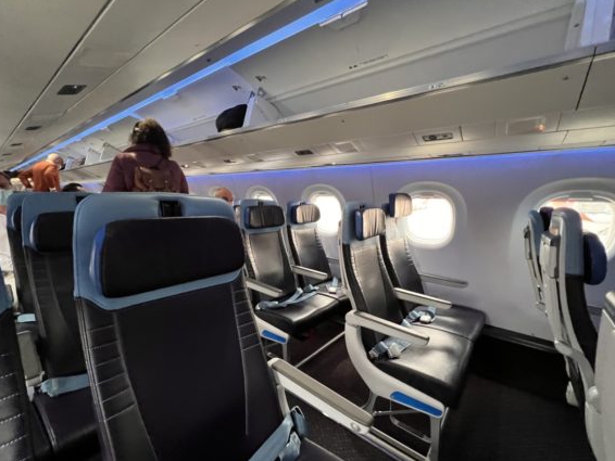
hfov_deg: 102.0
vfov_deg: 85.6
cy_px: 245
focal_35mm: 14
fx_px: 249
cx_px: 303
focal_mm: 1.57
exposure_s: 1/57
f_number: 1.8
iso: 800
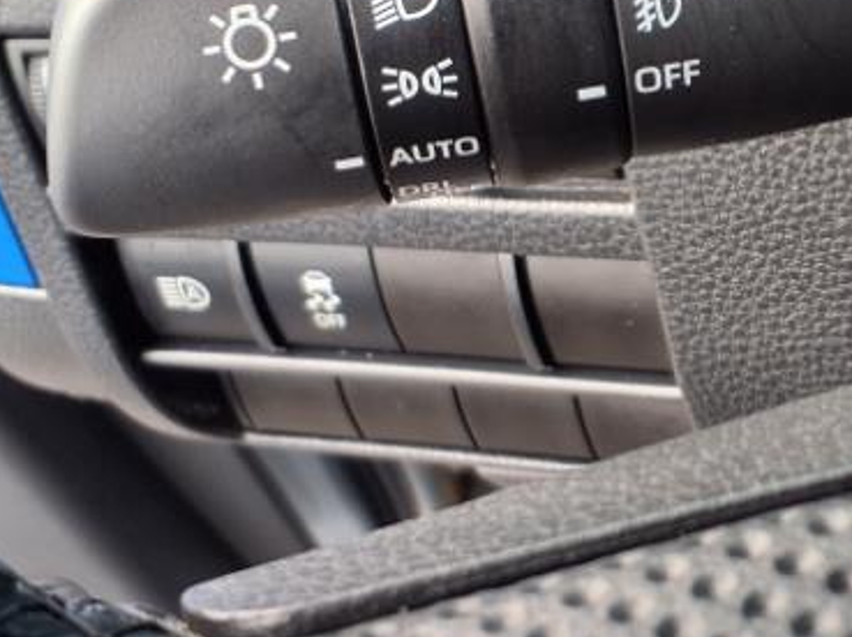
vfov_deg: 19.6
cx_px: 730
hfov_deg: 25.4
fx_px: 1844
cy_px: 261
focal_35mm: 75
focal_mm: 3.58
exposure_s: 1/169
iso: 40
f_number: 1.9
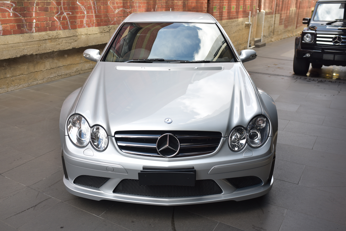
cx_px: 173
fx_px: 336
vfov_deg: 37.9
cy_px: 116
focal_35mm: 35
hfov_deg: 54.4
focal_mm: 35
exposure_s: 1/160
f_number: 4
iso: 80
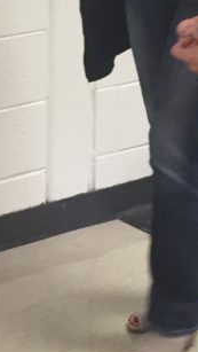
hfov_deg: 8.2
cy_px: 28
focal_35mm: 148
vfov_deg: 14.4
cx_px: 136
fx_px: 1379
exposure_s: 1/30
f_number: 2.2
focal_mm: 4.15
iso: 100
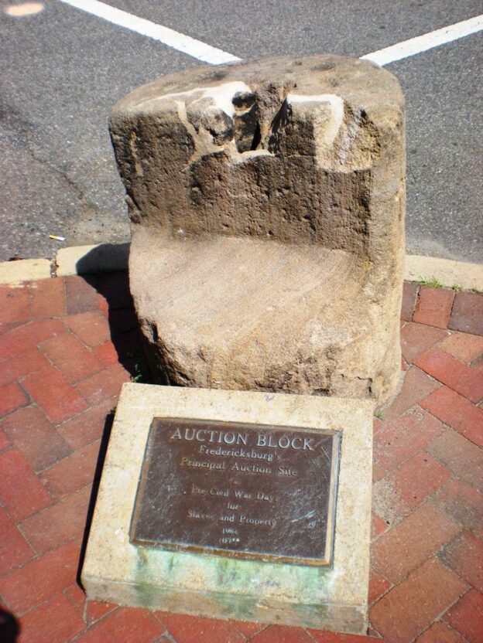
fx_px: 707
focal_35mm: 38
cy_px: 322
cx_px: 242
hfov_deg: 37.7
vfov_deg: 49.0
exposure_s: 1/412
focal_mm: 6.3
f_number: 4.6
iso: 64
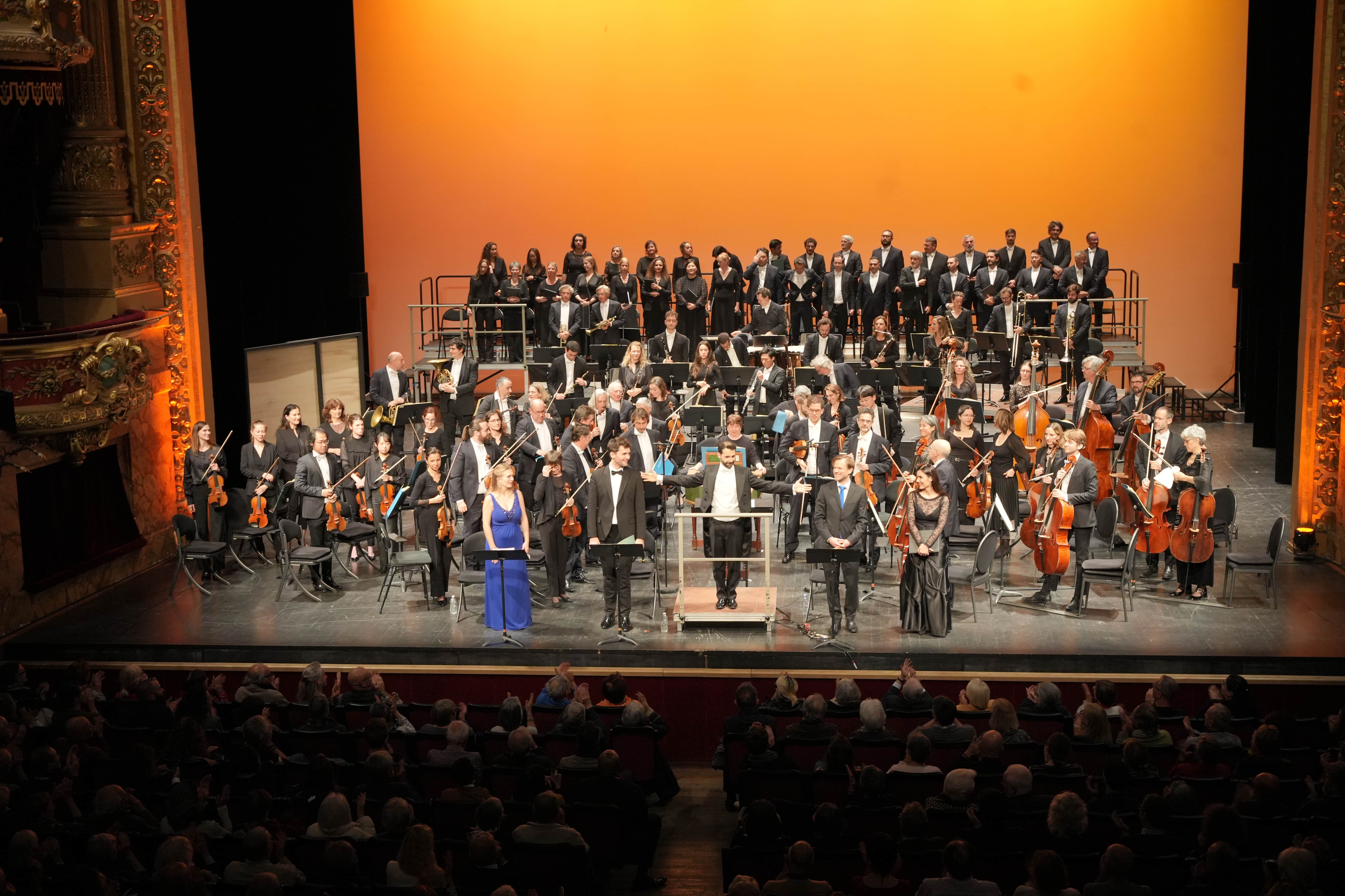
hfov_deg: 41.4
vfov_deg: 28.3
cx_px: 672
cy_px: 448
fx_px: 1778
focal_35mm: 48
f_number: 6.3
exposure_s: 1/40
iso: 2500
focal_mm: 47.6
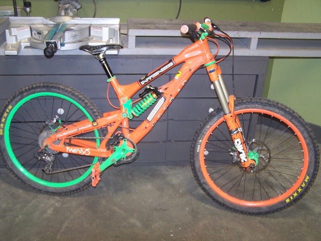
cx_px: 160
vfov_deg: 37.7
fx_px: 352
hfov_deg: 49.0
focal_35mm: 38
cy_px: 120
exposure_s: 1/60
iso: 140
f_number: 2.8
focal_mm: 6.3
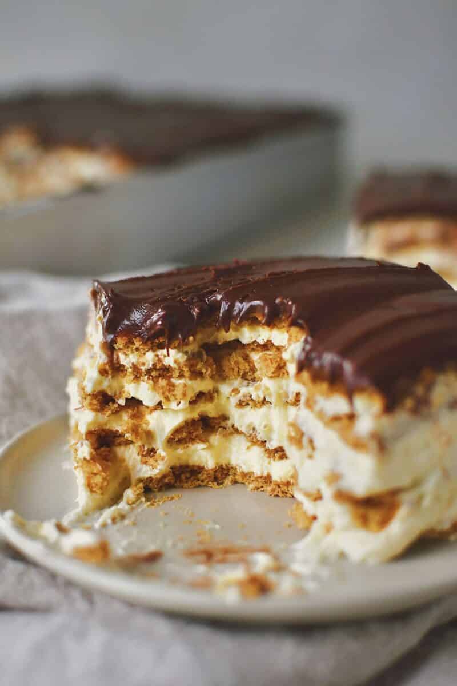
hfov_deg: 26.0
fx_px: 990
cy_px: 343
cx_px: 228
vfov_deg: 38.2
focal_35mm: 52
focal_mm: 35
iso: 640
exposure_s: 1/500
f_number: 2.8
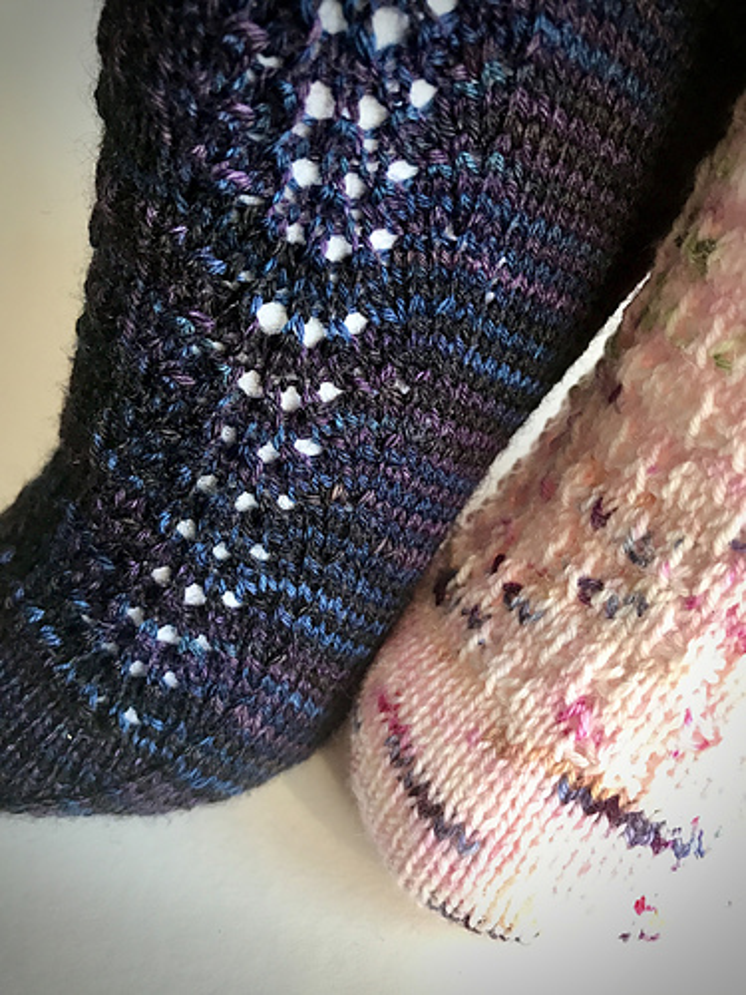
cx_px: 373
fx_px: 805
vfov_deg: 63.4
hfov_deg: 49.7
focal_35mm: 28
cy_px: 498
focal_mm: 3.99
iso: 40
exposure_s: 1/30
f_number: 1.8
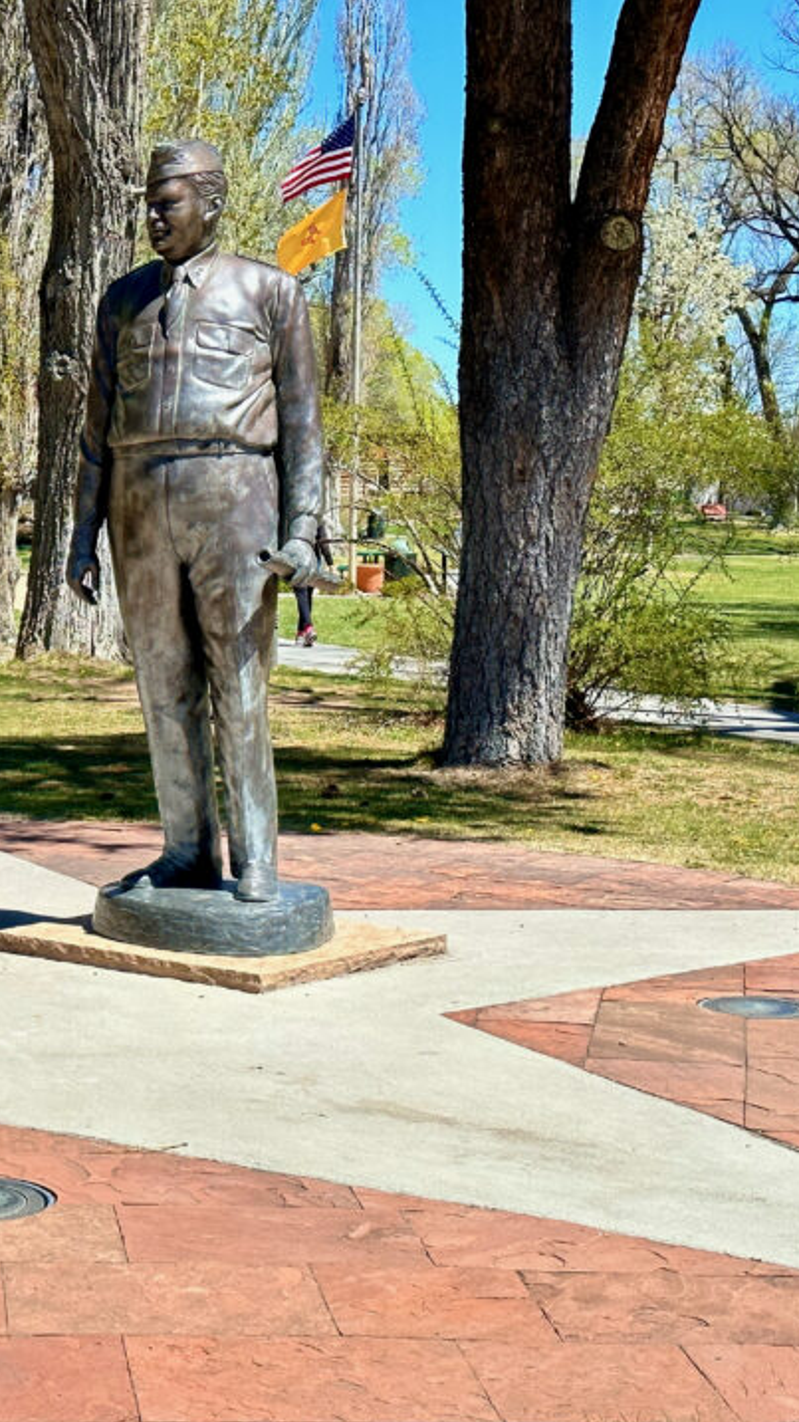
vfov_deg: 30.2
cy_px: 712
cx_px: -79
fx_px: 2638
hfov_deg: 16.7
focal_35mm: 70
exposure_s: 1/4016
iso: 64
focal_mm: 6.86
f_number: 1.78
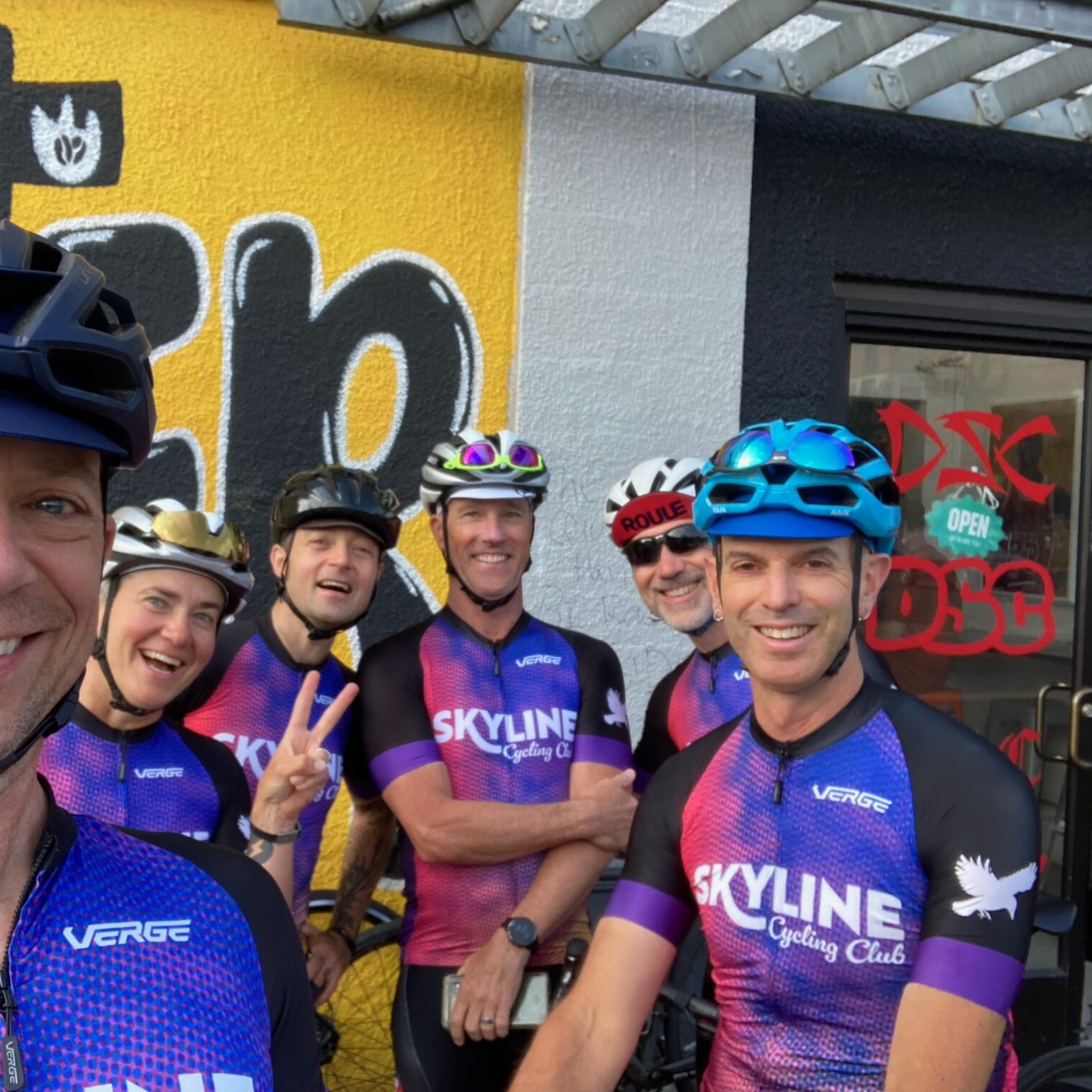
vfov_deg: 43.9
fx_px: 1356
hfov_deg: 43.5
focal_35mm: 38
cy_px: 550
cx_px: 414
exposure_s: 1/137
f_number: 2.2
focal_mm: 2.87
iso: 20
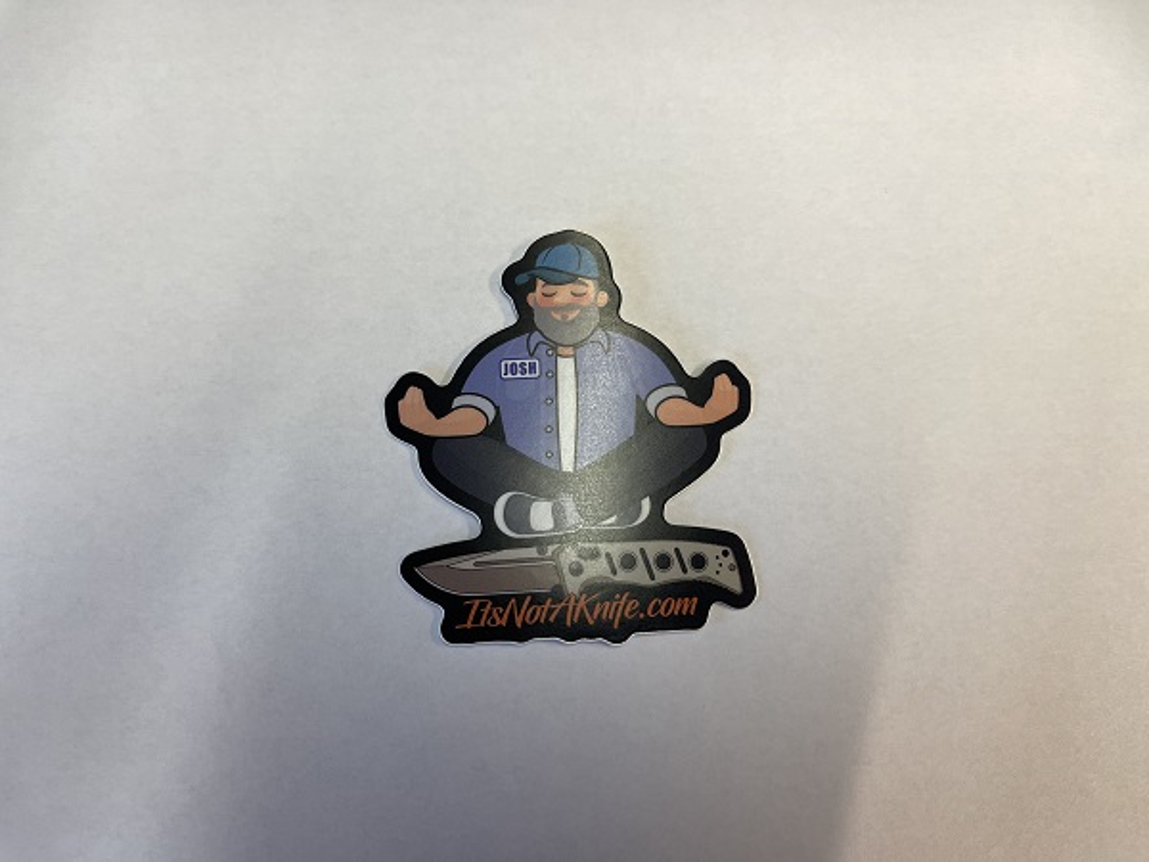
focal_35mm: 26
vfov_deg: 53.1
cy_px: 431
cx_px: 574
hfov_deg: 67.3
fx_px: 863
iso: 80
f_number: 1.6
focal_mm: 5.1
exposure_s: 1/90
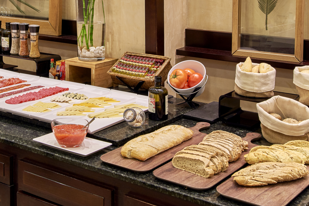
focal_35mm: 65
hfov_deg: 30.6
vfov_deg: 20.7
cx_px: 94
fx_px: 558
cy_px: 36
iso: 200
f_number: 16
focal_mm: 38
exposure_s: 1/1.59
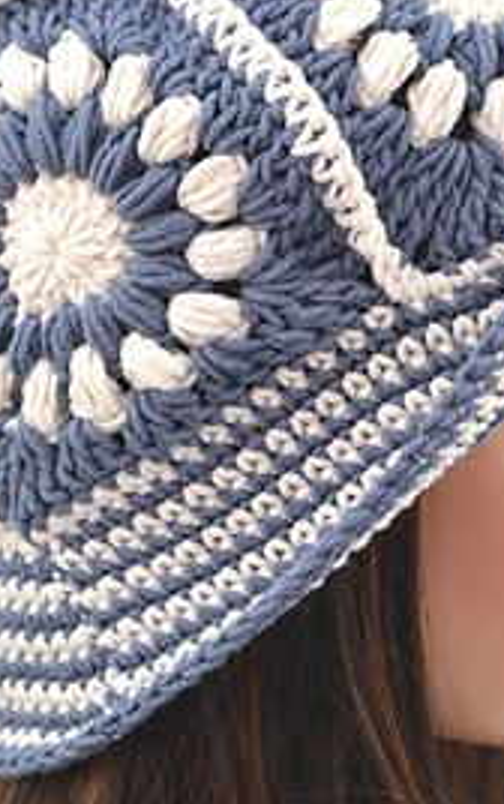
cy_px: 333
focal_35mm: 95
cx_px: 280
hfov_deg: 13.8
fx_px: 2083
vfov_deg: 21.8
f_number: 5
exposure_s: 1/100
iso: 400
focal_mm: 50
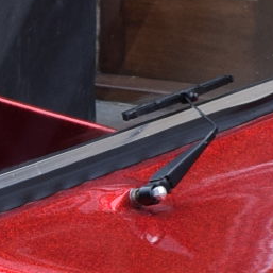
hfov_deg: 4.9
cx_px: -133
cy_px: 358
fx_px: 3185
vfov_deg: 4.9
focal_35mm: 357
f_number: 8
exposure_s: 1/250
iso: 320
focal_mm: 24
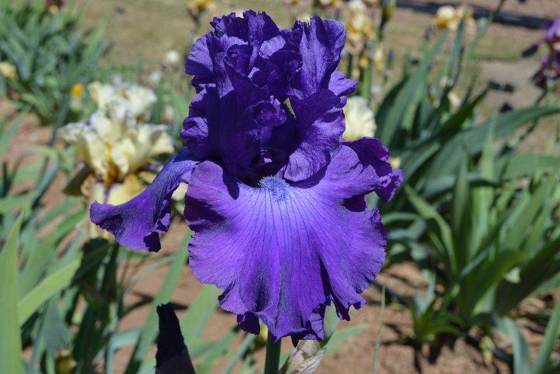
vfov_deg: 28.1
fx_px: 747
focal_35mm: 48
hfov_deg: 41.1
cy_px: 187
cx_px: 280
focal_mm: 32
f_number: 7.1
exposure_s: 1/200
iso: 200
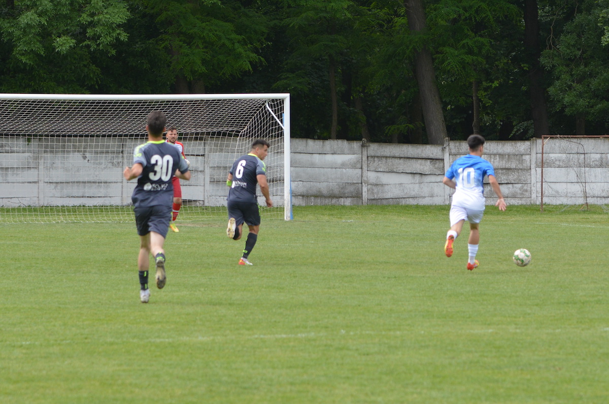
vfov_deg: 8.7
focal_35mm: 158
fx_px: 2661
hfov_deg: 13.1
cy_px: 202
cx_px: 304
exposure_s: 1/1250
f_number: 4.5
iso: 400
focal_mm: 105
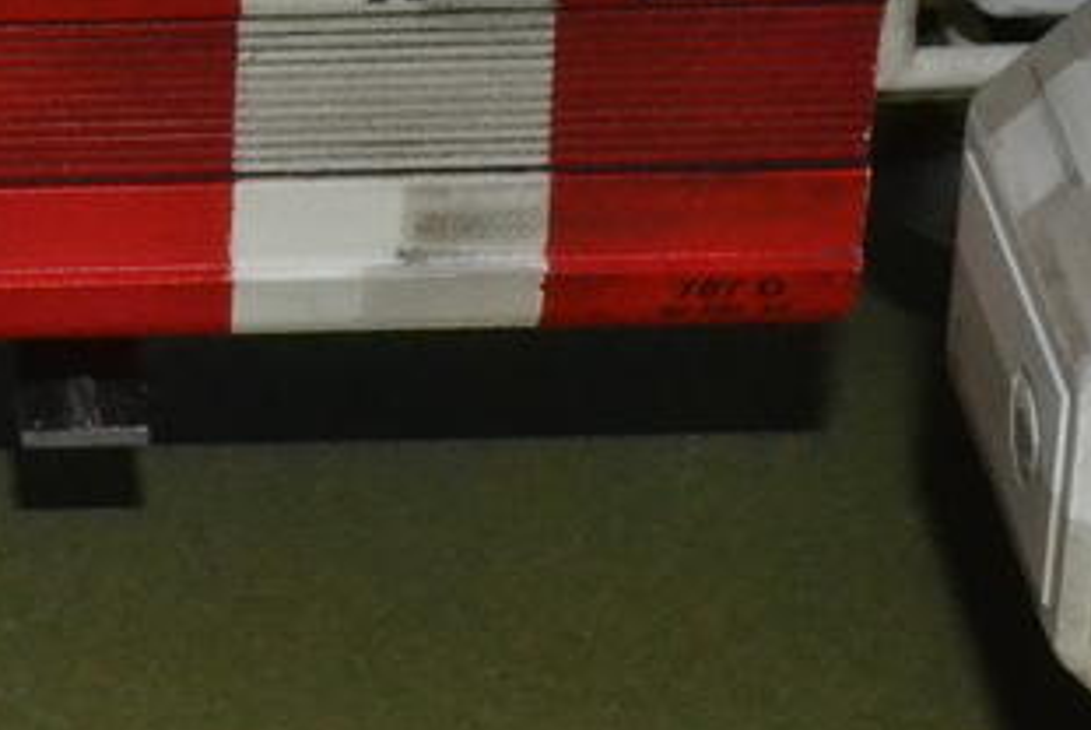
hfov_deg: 10.7
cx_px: -498
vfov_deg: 7.4
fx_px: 5612
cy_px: 154
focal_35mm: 185
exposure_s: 1/60
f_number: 18
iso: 3200
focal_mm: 32
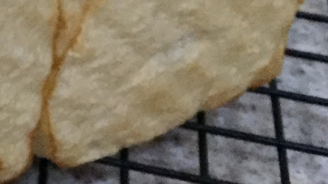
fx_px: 1226
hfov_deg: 13.4
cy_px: -135
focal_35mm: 141
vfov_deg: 8.3
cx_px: -302
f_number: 2.2
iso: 250
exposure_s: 1/25
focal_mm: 4.15
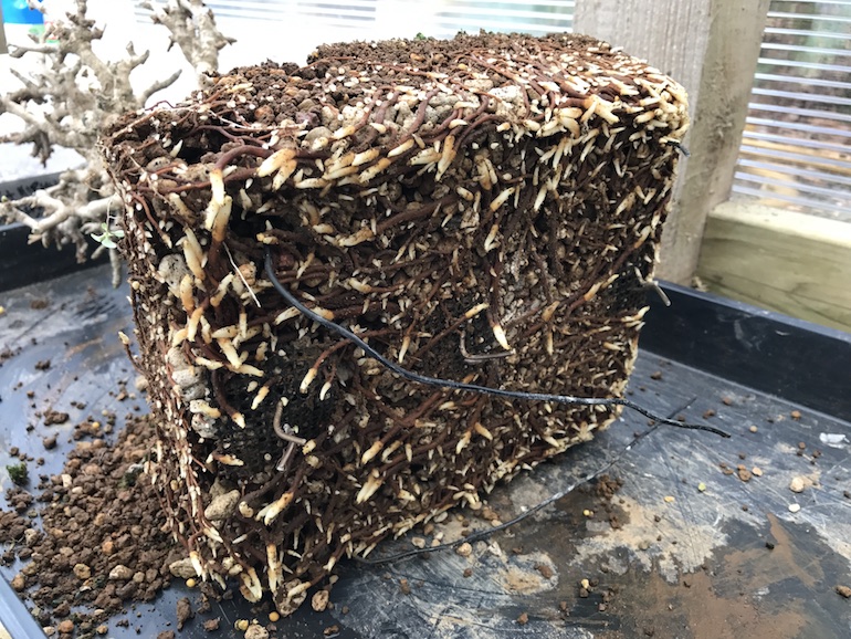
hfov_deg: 63.4
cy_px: 320
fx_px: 689
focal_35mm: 28
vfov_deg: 49.8
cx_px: 426
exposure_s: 1/100
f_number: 1.8
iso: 40
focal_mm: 3.99
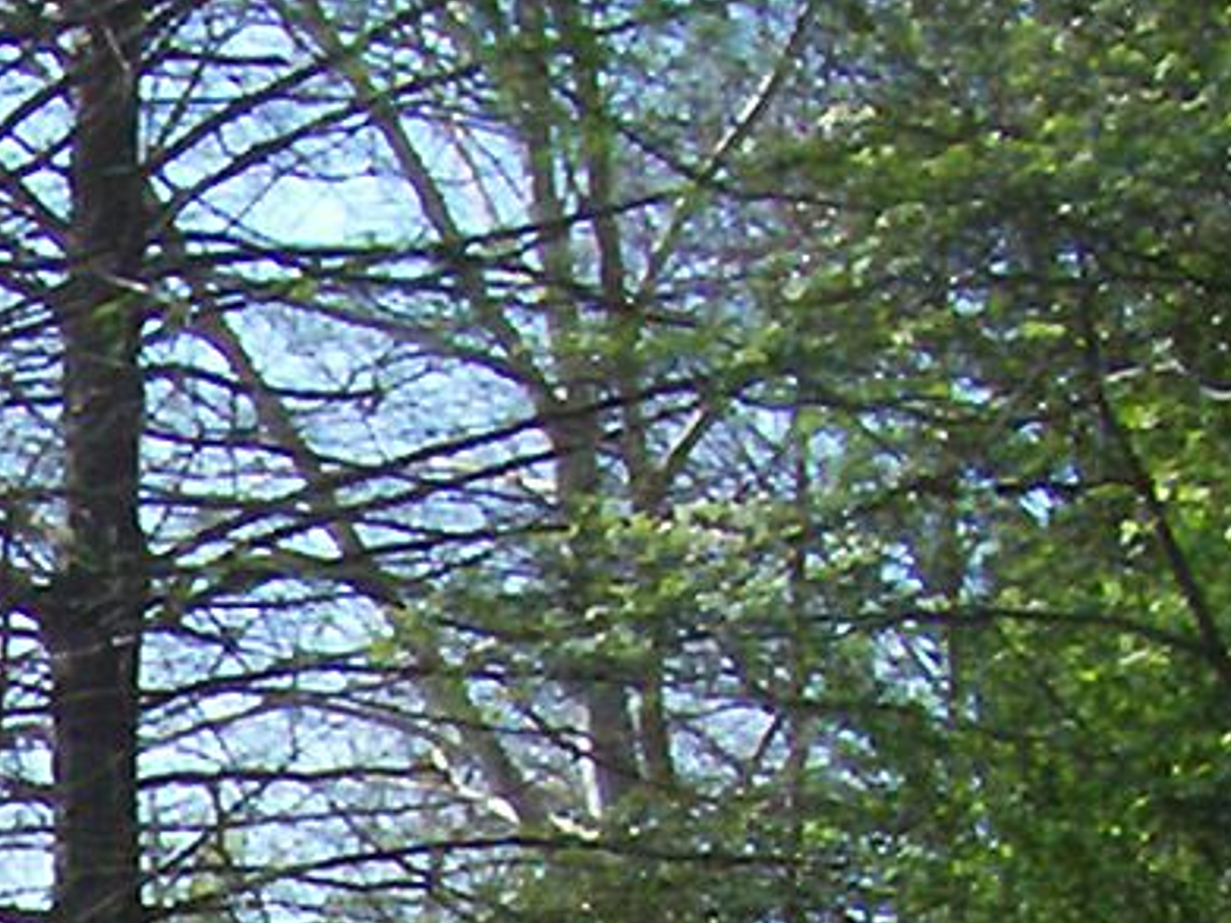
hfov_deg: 10.5
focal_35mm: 178
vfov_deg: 7.7
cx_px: -916
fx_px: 6328
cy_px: 2344
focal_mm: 5.6
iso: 80
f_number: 5.1
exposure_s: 1/263
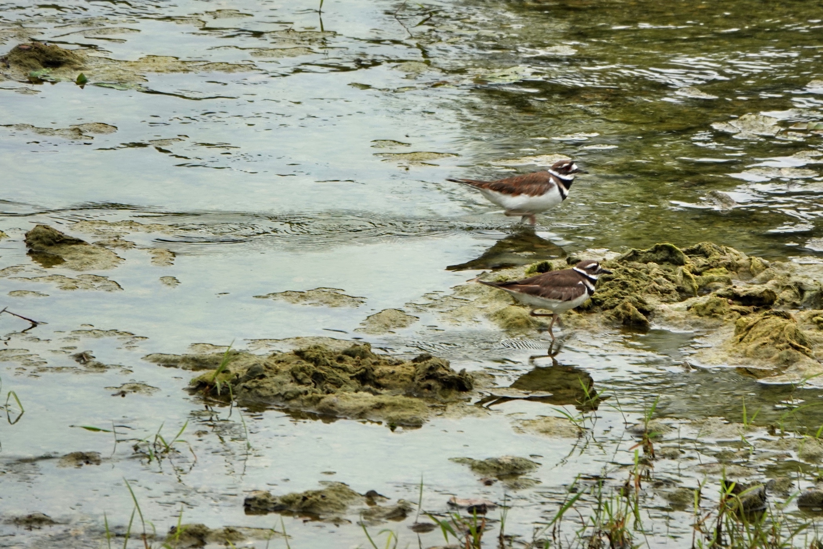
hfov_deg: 3.4
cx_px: 412
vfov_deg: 2.3
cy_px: 274
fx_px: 13716
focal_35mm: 600
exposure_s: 1/400
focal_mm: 220
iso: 100
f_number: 4
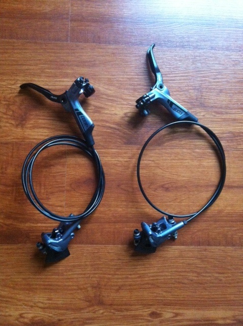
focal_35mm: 35
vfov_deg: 52.7
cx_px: 122
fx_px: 328
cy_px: 163
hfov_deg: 40.6
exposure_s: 1/15
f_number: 2.8
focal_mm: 3.85
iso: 640
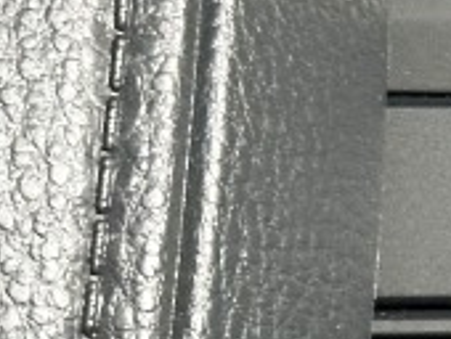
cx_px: 785
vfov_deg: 5.1
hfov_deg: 6.7
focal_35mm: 289
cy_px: 318
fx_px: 3771
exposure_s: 1/40
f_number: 1.78
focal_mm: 6.86
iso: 400
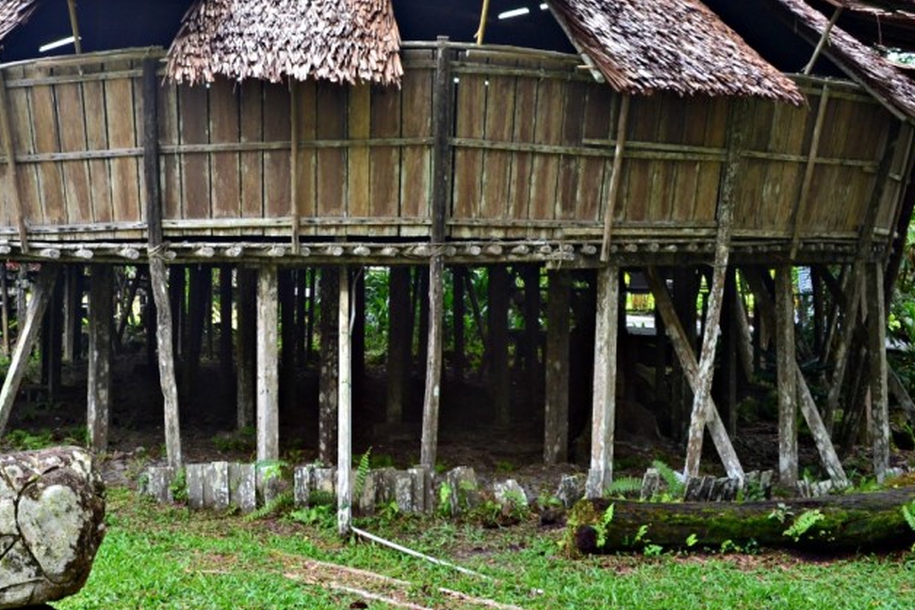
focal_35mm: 44
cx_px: 259
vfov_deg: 30.3
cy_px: 194
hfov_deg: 43.4
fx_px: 1119
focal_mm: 18
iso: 400
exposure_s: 1/100
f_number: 9
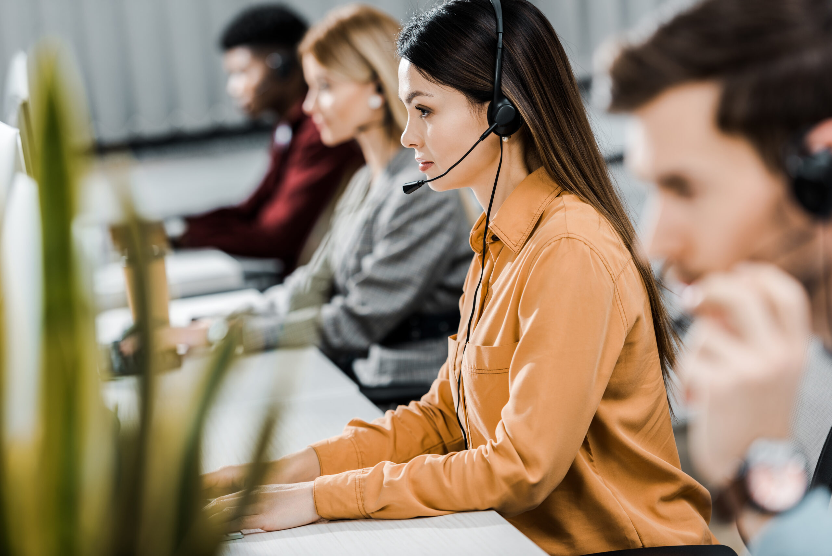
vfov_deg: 10.6
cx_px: 416
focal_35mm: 130
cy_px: 278
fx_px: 3005
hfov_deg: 15.8
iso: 50
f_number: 3.2
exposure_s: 1/200
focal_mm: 130
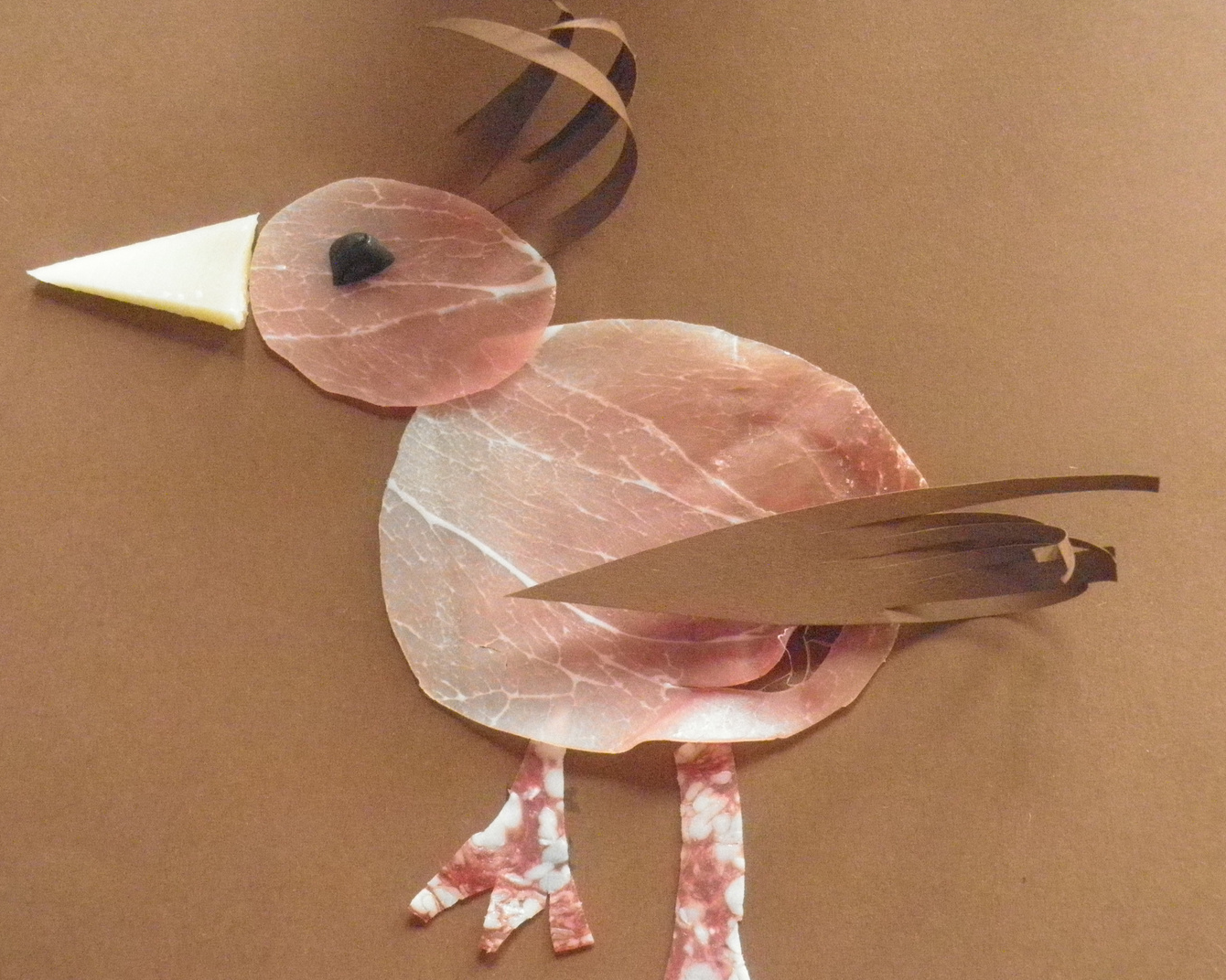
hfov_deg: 42.9
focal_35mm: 43
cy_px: 488
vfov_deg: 34.9
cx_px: 640
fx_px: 1560
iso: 1600
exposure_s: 1/30
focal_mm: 7.3
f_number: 3.9
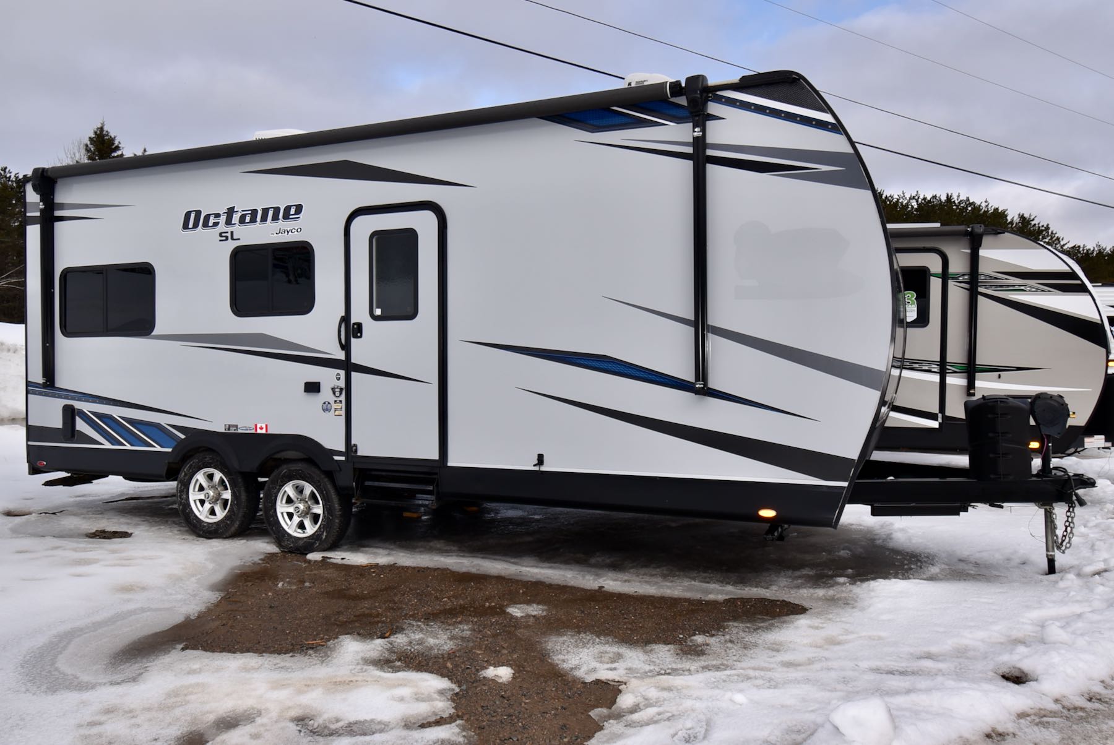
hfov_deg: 77.3
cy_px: 372
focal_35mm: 22
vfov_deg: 56.3
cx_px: 557
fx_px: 697
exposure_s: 1/200
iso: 100
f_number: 10
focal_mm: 15
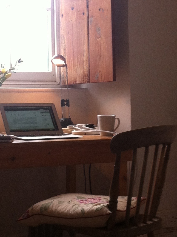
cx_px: 90
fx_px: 602
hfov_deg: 16.7
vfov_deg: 22.3
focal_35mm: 88
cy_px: 96
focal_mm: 3.85
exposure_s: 1/60
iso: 80
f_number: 2.8
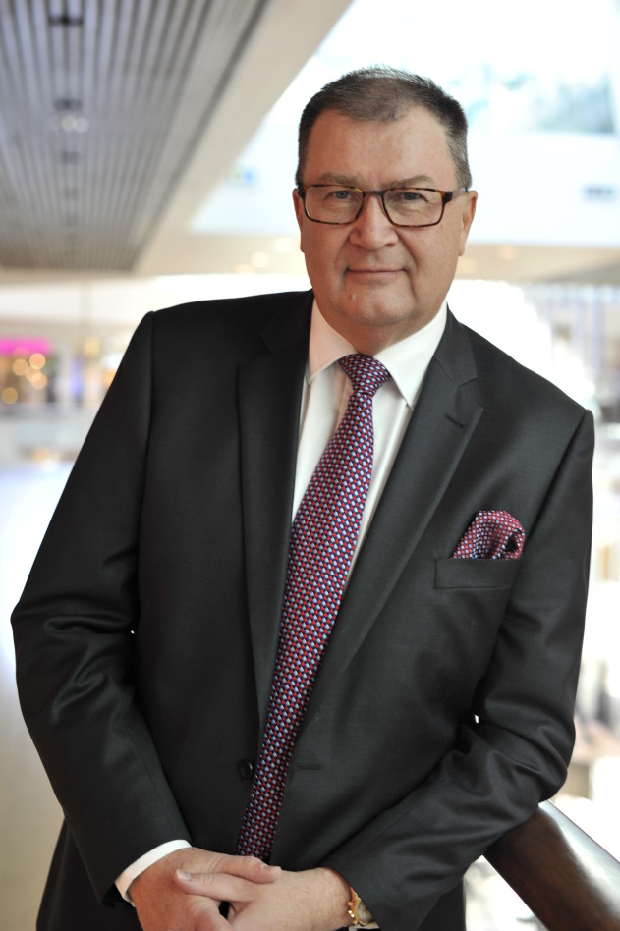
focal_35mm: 54
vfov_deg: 36.9
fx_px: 1396
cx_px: 309
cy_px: 429
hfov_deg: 25.0
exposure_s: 1/50
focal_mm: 50
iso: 200
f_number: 3.2
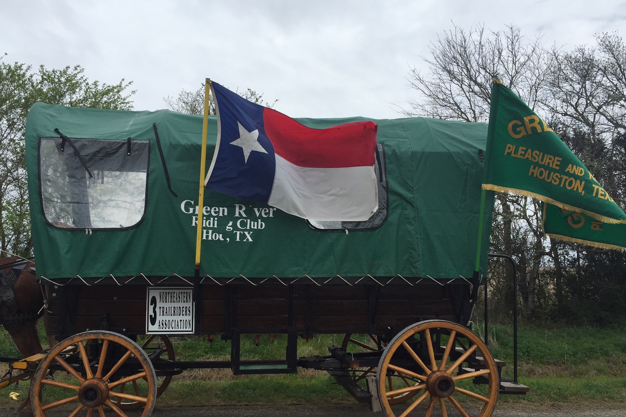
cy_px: 238
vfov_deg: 39.9
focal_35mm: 33
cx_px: 297
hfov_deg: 57.2
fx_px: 574
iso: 32
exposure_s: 1/2198
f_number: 2.2
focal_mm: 4.15
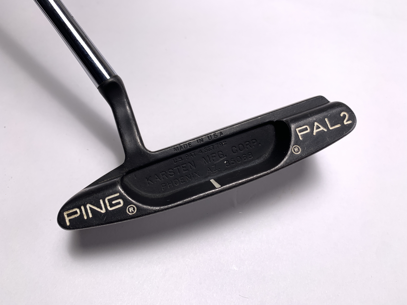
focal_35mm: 26
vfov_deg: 53.1
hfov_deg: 67.3
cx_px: 204
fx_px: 306
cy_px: 152
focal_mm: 4.25
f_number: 1.8
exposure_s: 1/237
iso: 25
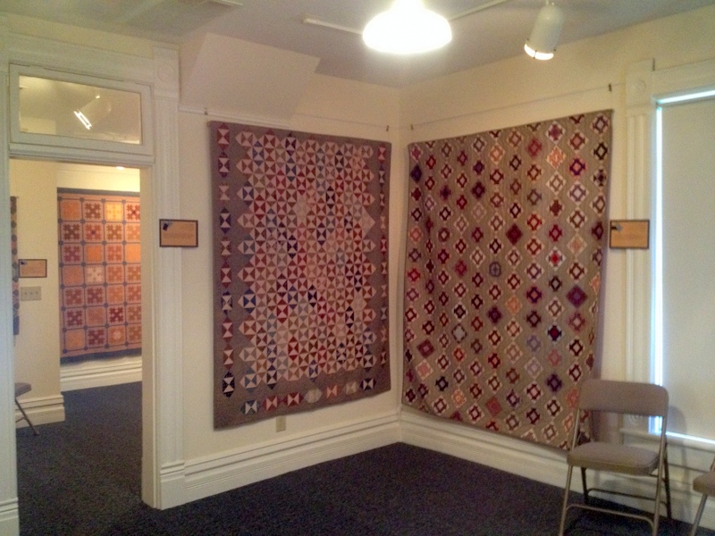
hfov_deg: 52.6
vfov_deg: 40.7
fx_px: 723
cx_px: 358
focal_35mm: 35
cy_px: 268
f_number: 2.4
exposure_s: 1/15
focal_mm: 4.28
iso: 320
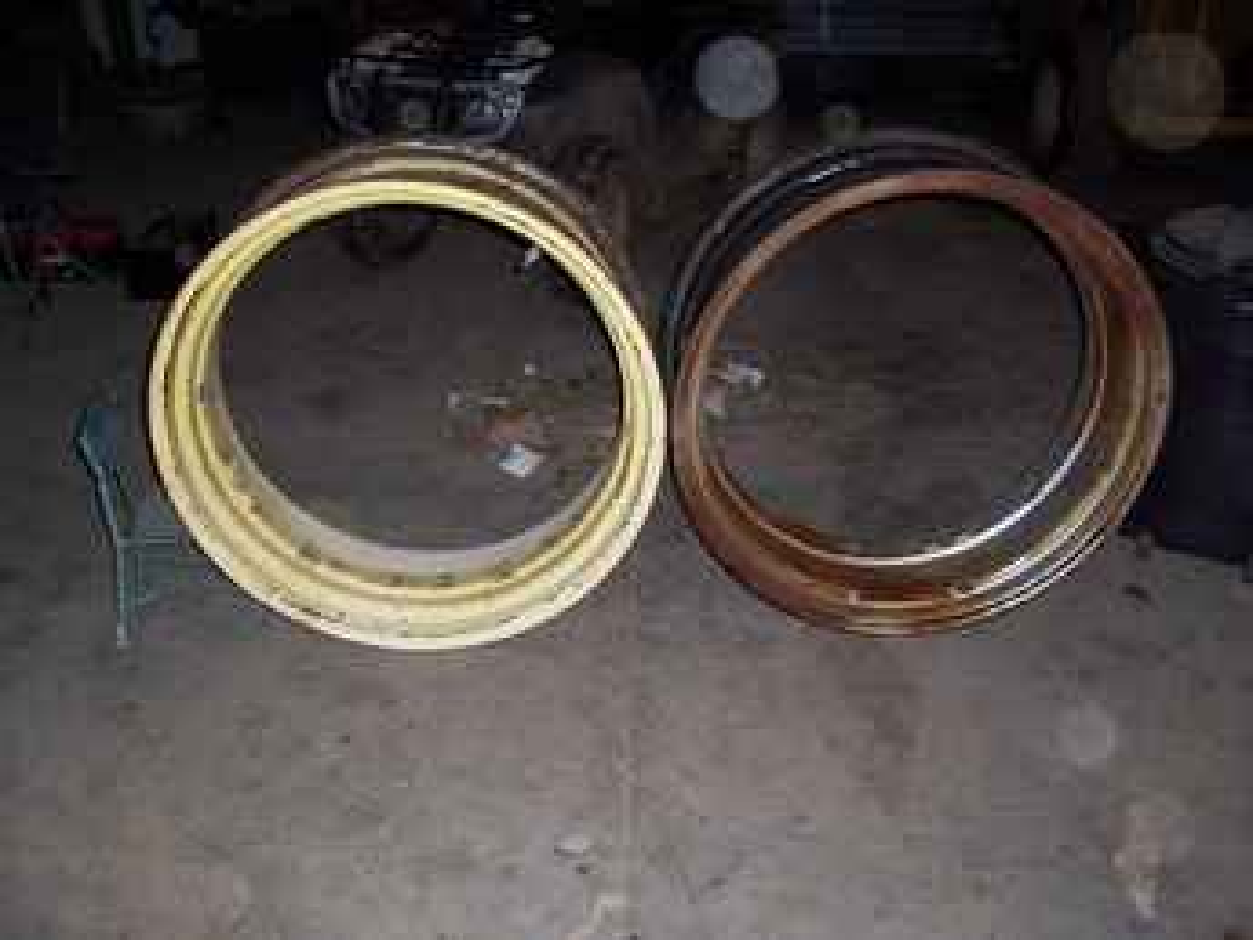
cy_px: 470
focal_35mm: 34
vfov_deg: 41.8
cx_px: 626
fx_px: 1231
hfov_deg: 54.0
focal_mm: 5.6
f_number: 2.7
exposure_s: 1/60
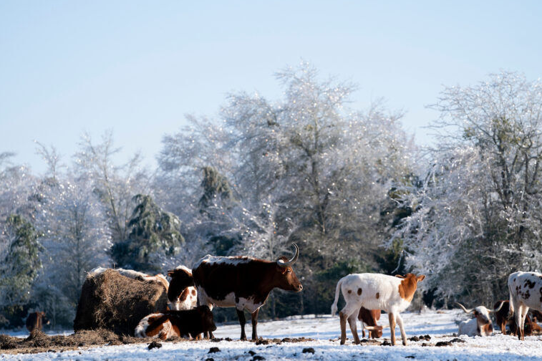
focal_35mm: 203
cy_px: 182
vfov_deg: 6.8
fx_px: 3055
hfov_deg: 10.1
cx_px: 268
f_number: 4.5
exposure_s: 1/2000
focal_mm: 200
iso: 400
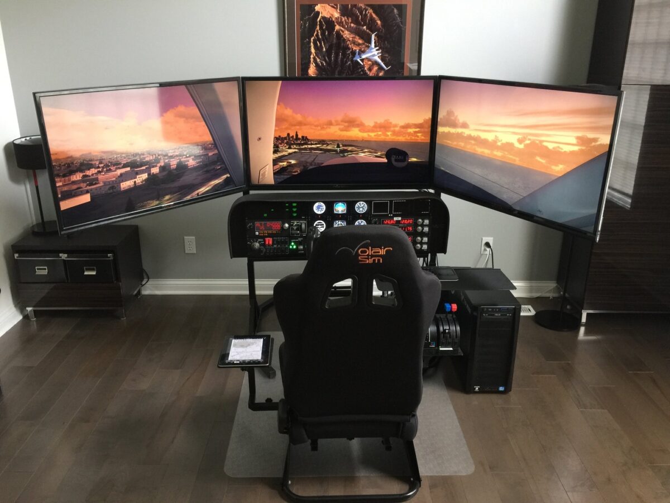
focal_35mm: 29
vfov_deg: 48.2
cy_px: 252
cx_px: 335
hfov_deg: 61.7
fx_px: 561
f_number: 2.2
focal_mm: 4.15
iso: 64
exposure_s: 1/15
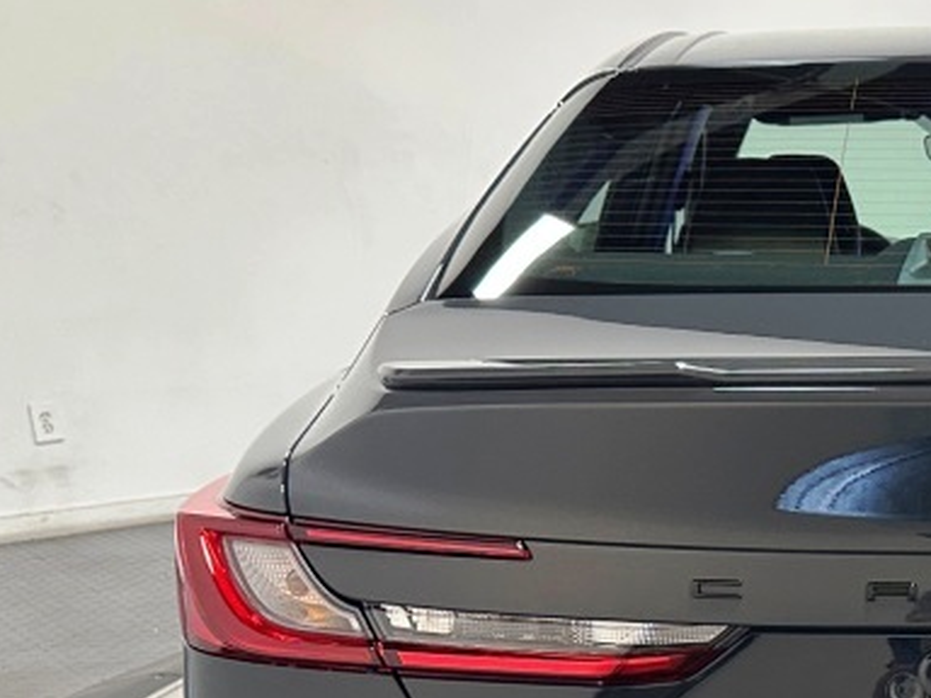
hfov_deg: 27.7
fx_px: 1721
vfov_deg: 22.3
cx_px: 1023
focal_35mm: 64
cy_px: 647
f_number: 1.78
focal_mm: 6.86
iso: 320
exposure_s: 1/60
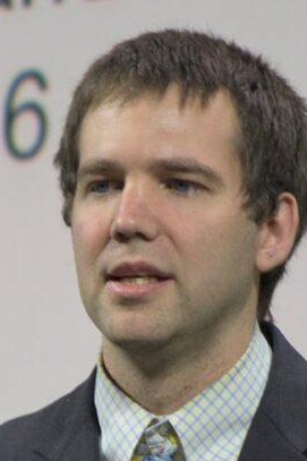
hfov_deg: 3.9
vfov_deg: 5.9
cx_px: 175
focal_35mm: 350
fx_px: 4481
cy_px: 272
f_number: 5.6
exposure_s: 1/125
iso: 1250
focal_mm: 190
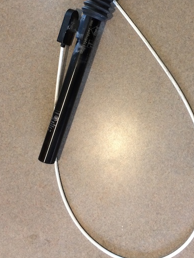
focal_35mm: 45
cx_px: 132
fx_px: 336
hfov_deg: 31.9
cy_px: 98
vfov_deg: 41.8
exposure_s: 1/30
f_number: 2.2
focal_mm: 4.15
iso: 160
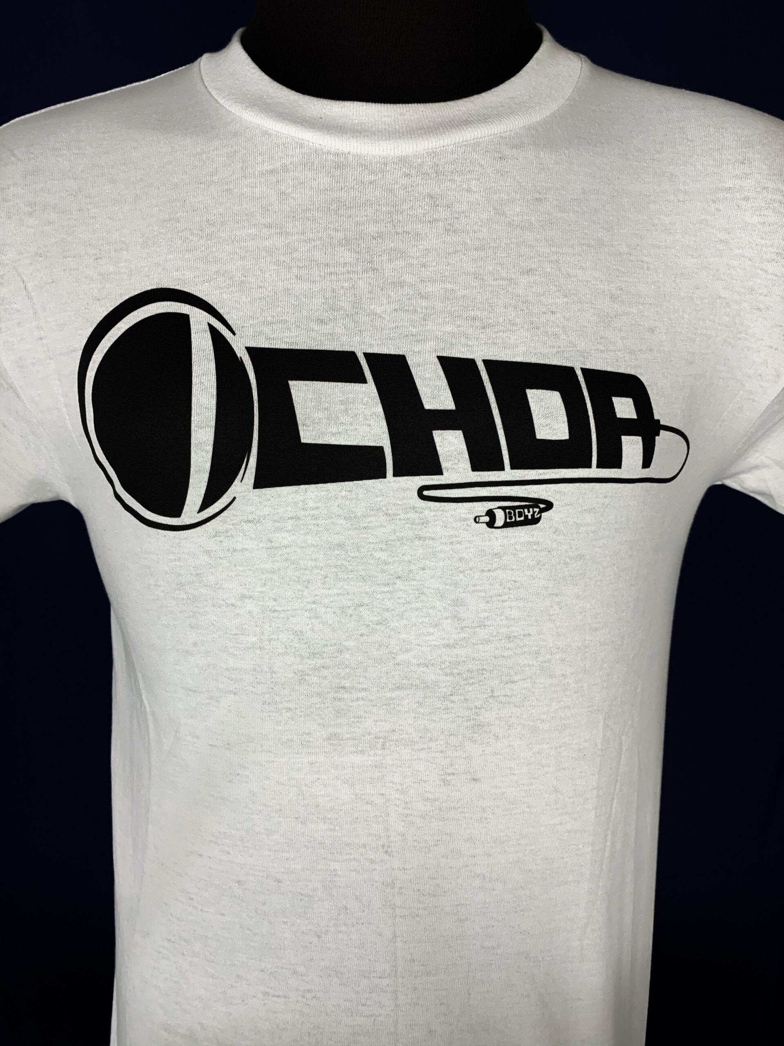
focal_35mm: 26
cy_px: 523
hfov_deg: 53.1
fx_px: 785
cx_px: 392
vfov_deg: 67.3
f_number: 1.8
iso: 64
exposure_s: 1/120
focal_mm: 4.25
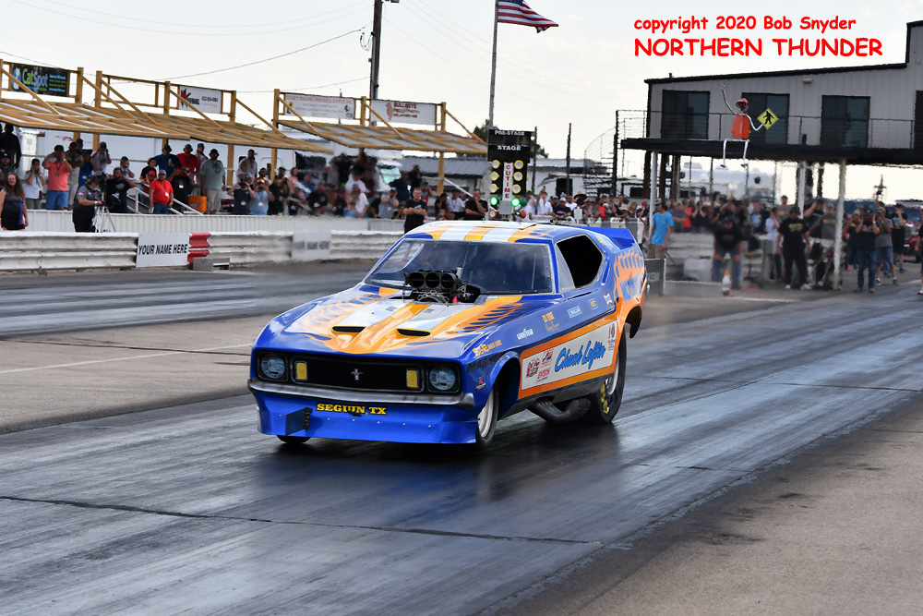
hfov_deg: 19.5
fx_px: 2692
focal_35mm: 105
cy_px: 308
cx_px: 462
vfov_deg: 13.0
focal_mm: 70
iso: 400
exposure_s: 1/1000
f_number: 5.6
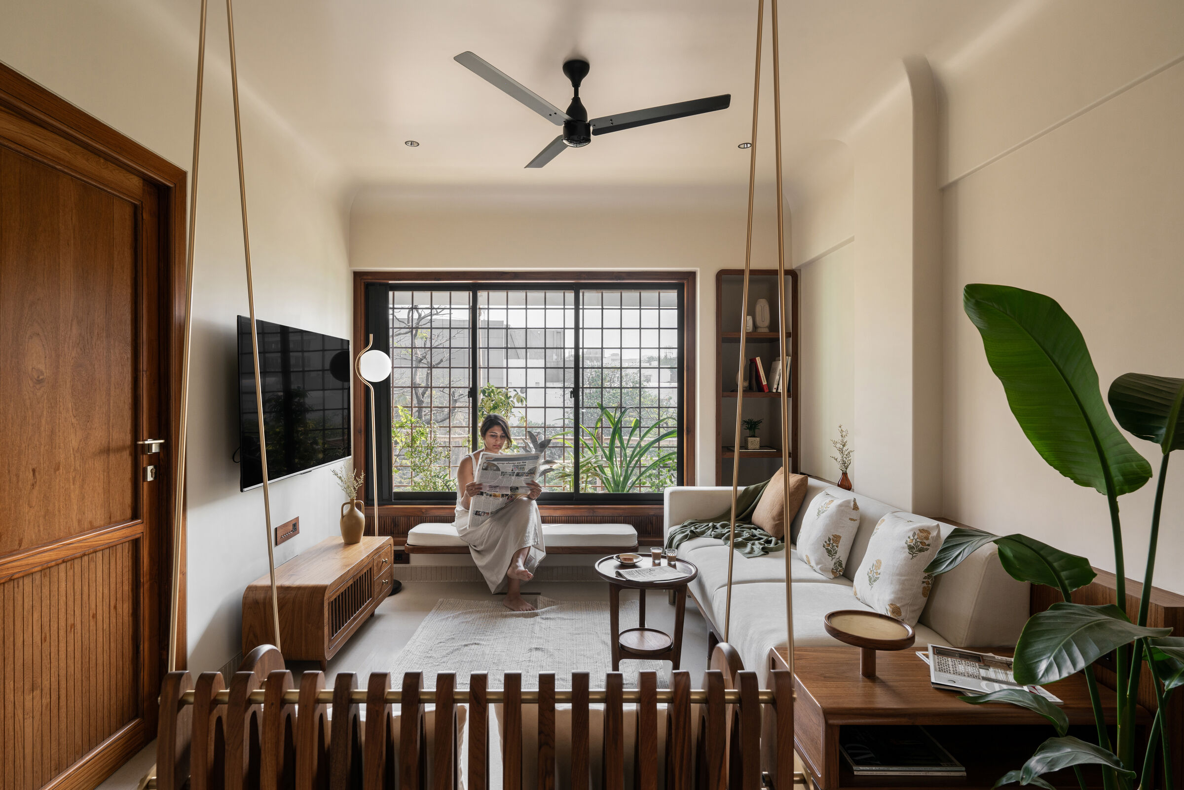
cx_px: 592
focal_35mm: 18
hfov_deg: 88.4
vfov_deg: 65.9
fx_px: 608
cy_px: 395
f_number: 9
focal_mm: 18.5
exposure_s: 1/3
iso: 200
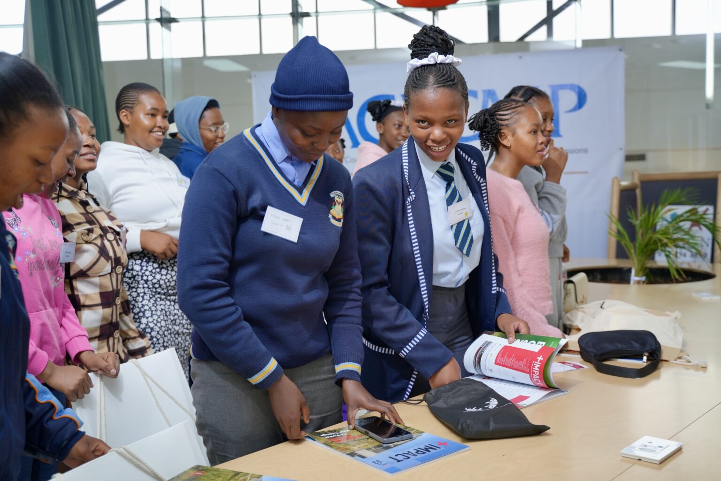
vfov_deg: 35.1
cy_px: 240
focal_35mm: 38
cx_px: 360
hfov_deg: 50.7
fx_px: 761
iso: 250
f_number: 3.5
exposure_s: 1/160
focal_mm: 38
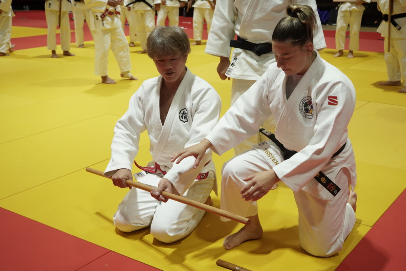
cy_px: 136
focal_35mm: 44
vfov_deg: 30.5
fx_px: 496
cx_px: 203
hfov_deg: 44.5
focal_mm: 44
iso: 5000
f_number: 5.6
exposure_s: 1/500
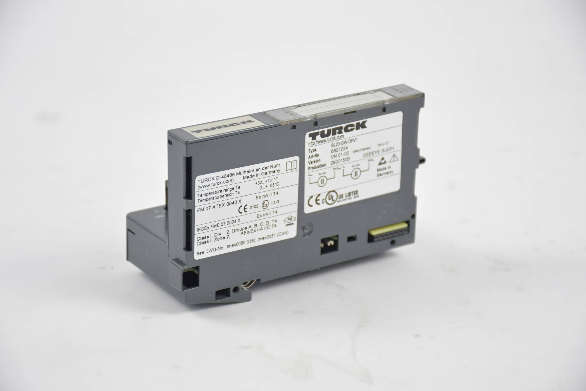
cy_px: 196
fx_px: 1823
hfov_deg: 18.3
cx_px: 293
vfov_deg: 12.2
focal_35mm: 112
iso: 1000
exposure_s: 1/125
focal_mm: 75
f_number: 5
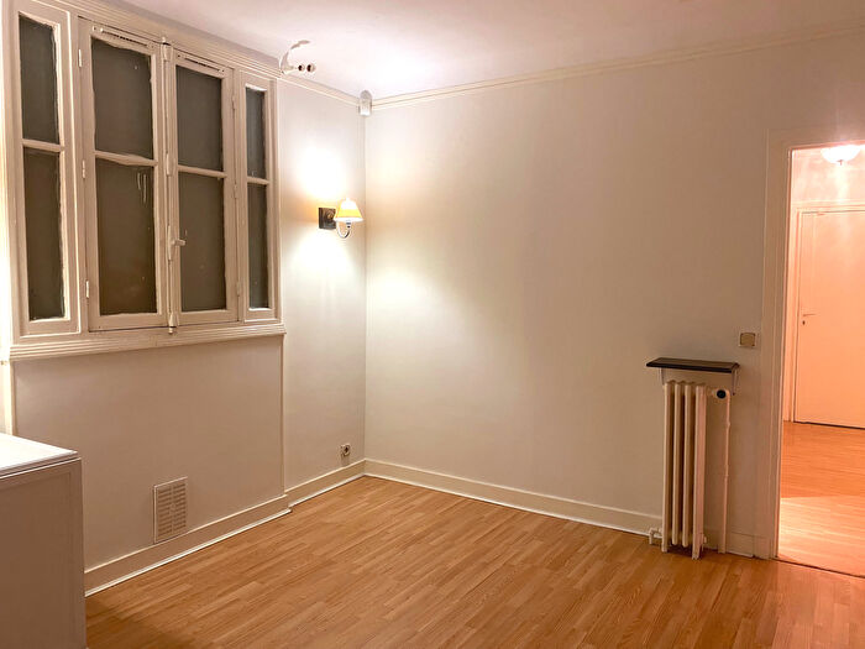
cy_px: 324
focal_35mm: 26
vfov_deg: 53.1
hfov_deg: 67.3
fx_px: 650
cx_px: 432
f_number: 1.8
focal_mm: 4.25
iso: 200
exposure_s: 1/50
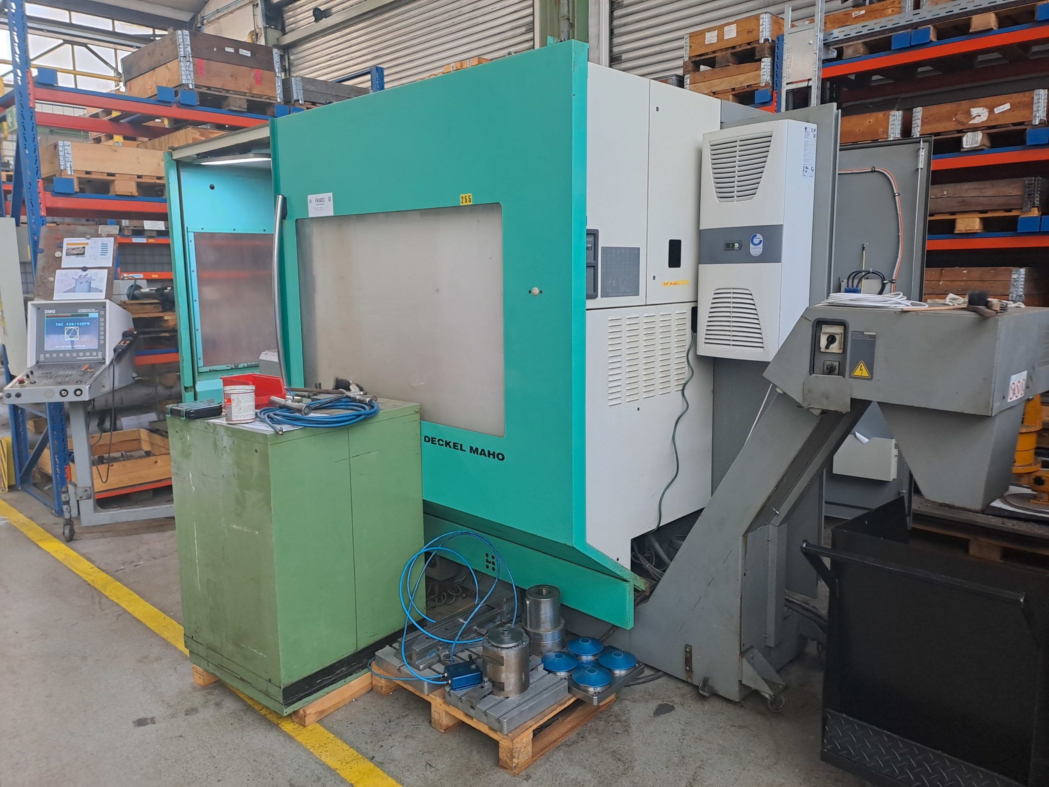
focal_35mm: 25
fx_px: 758
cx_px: 524
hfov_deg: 69.4
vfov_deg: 54.9
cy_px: 394
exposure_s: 1/50
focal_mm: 4.65
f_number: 1.8
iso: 160
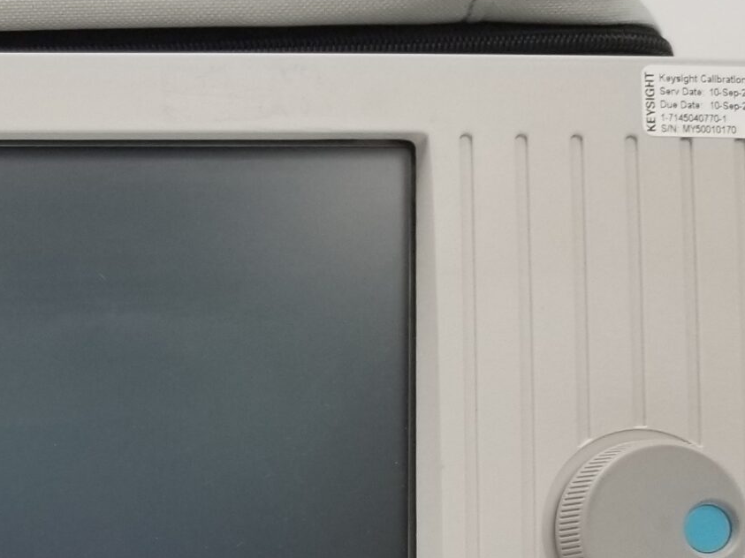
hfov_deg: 22.8
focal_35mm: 79
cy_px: 615
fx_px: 1700
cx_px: -145
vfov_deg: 18.0
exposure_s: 1/120
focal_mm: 4.25
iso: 100
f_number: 1.7
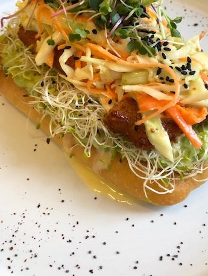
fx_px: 312
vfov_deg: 47.4
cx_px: 119
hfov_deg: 36.8
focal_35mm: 39
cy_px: 102
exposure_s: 1/20
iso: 40
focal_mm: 3.99
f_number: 1.8
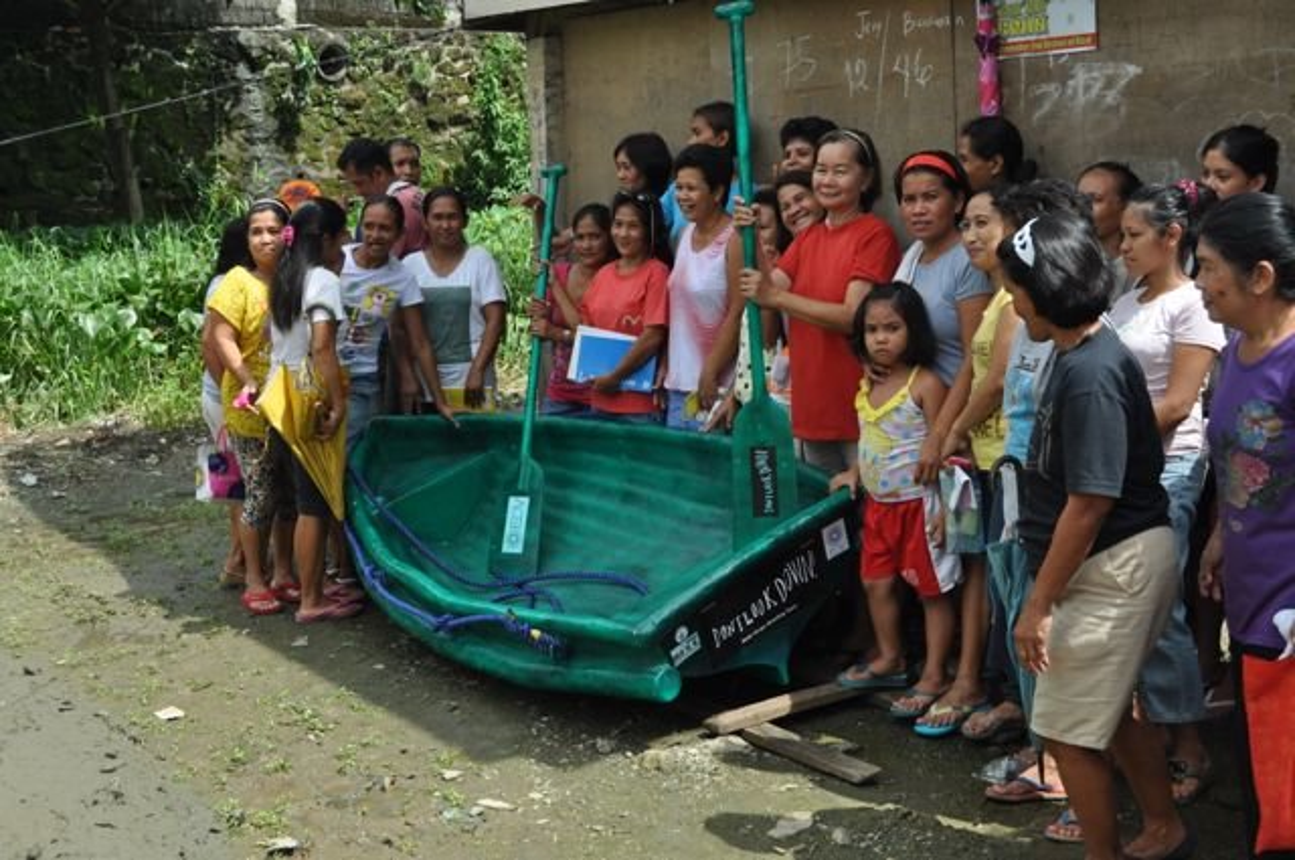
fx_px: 1563
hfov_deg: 45.0
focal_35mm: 44
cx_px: 648
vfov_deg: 30.8
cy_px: 430
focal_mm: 29
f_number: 8
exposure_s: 1/250
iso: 200
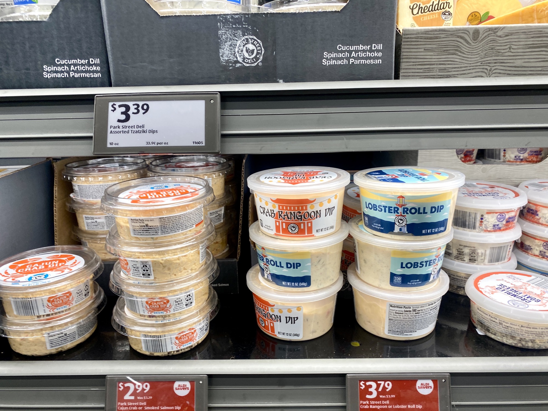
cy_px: 206
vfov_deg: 53.1
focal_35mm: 26
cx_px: 274
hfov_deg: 67.3
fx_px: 412
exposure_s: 1/120
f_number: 1.8
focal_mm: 4.25
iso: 80
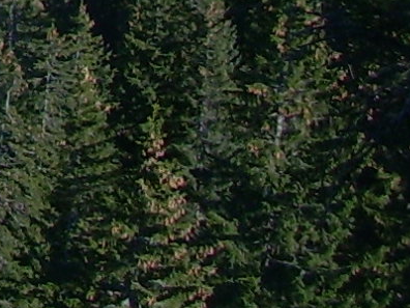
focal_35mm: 216
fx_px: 2558
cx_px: -706
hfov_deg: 8.1
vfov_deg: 6.5
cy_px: -481
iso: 50
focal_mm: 6.3
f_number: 4.6
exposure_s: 1/229
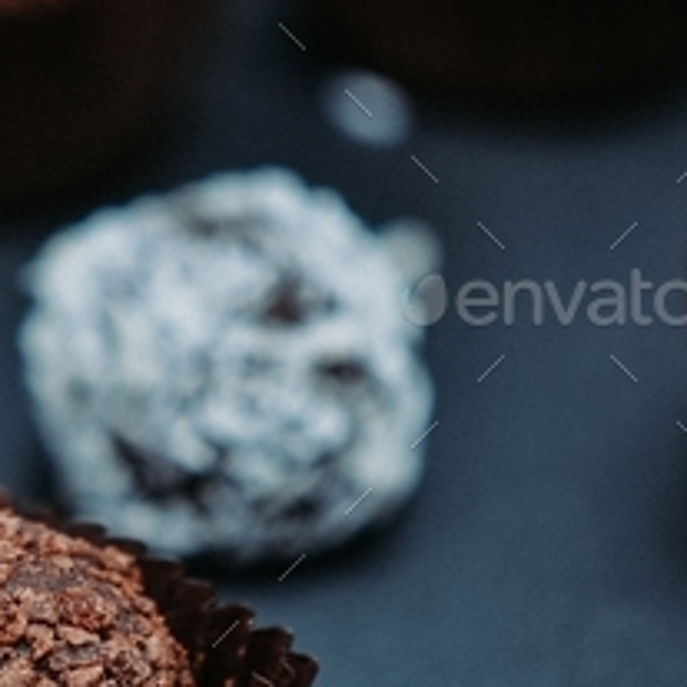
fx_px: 6920
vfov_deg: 5.7
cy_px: 455
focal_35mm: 308
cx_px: 43
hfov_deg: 5.7
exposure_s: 1/60
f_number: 3.8
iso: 200
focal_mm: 85
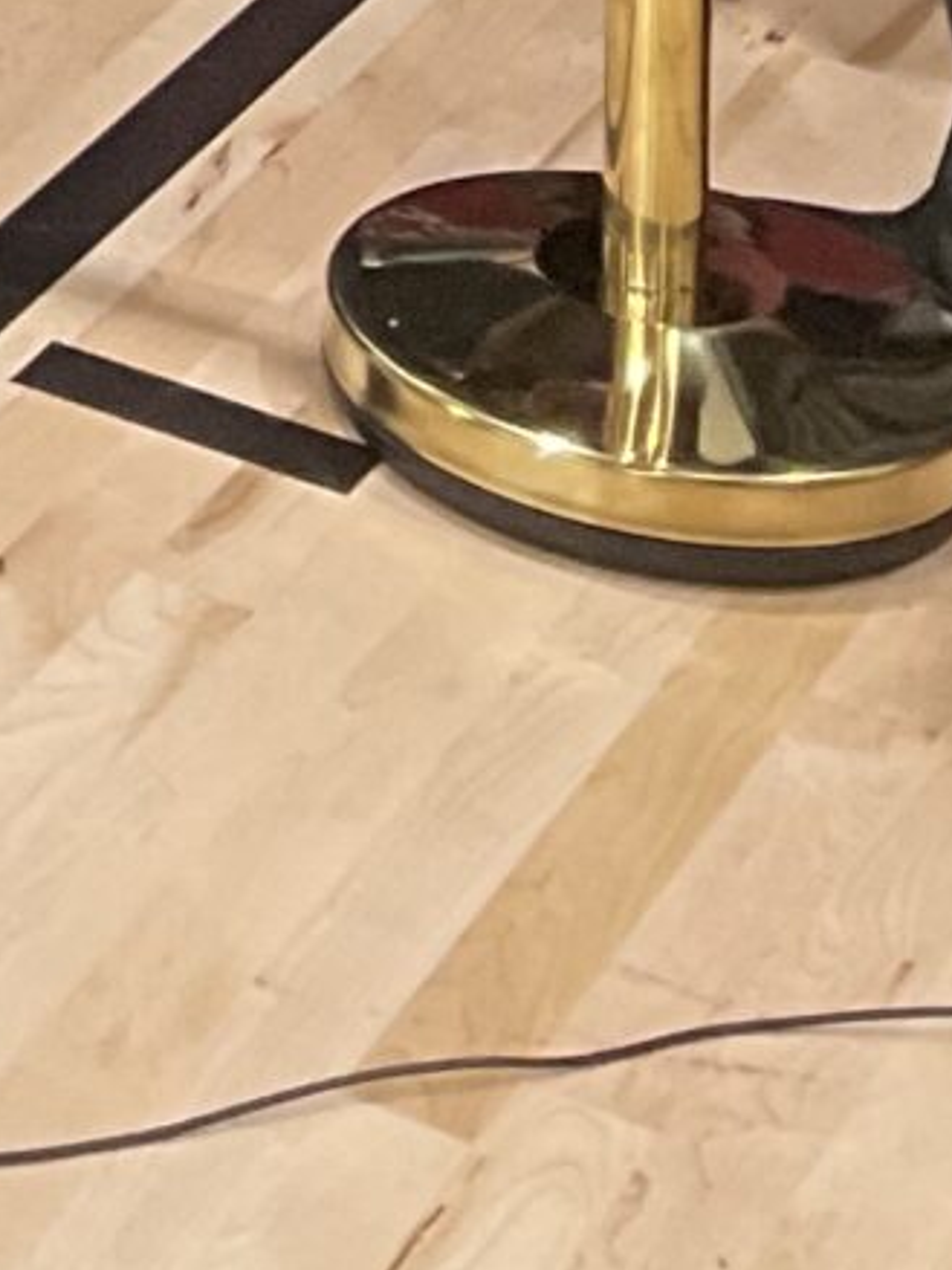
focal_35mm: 169
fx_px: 6200
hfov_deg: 8.1
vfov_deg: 9.6
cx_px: -1296
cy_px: -2283
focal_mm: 3
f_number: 1.8
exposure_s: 1/60
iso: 80
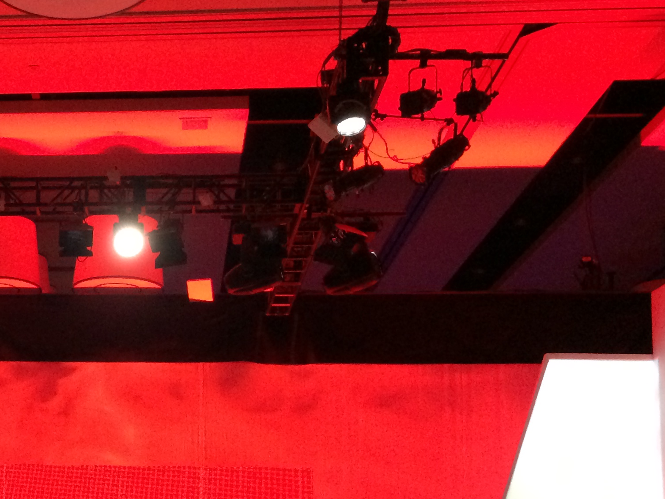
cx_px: 39
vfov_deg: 22.0
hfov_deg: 28.4
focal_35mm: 65
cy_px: 458
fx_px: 1249
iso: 250
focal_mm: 4.12
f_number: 2.2
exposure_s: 1/30
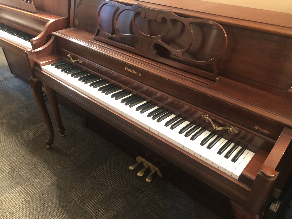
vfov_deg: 49.7
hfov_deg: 63.4
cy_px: 110
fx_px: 236
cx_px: 146
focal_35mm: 28
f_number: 1.8
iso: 100
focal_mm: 4
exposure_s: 1/5
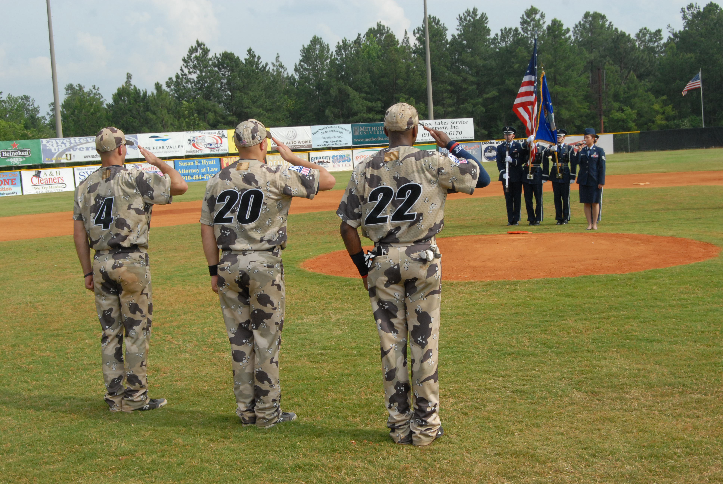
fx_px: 965
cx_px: 362
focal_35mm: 48
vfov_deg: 28.2
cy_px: 242
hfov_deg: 41.1
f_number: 10
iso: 500
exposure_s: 1/400
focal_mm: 32
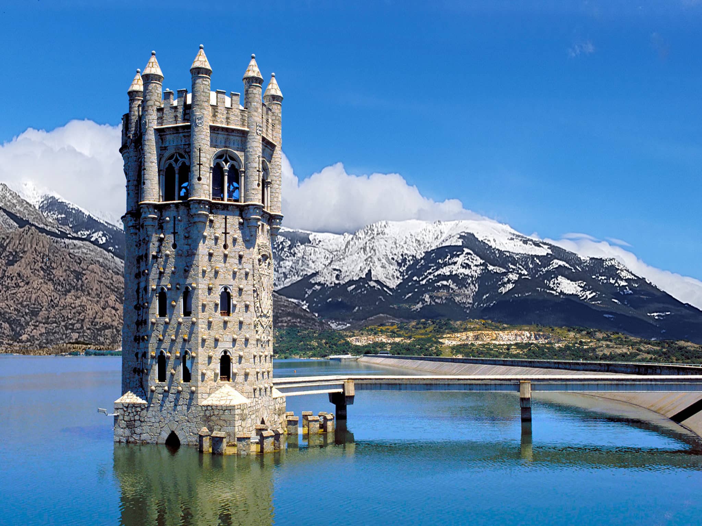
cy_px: 263
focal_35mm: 26
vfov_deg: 53.1
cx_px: 351
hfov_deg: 67.3
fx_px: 527
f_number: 1.8
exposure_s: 1/1658
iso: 100
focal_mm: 4.7
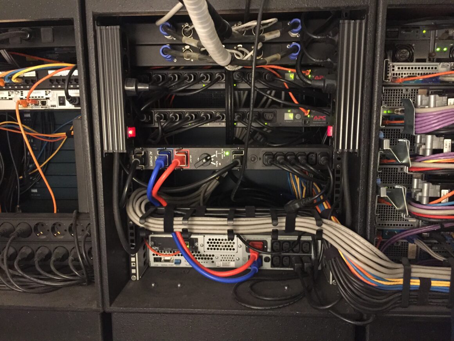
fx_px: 380
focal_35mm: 29
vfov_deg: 48.2
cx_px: 227
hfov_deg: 61.7
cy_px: 170
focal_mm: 4.15
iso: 400
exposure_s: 1/17
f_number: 2.2
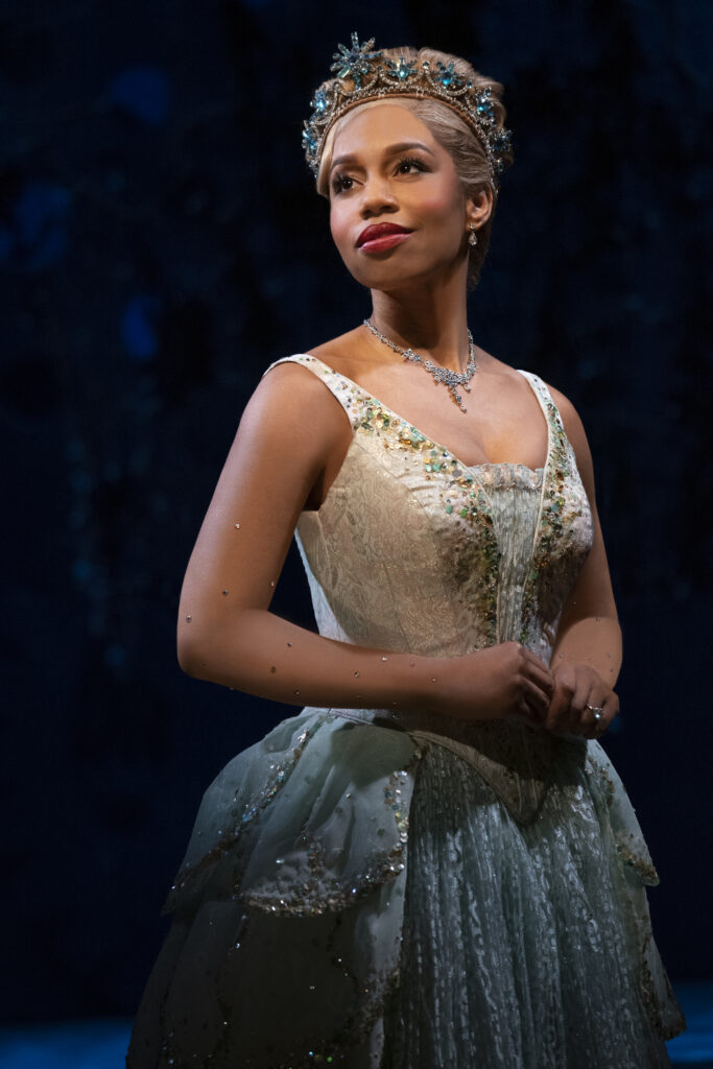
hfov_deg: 11.6
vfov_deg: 17.3
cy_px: 534
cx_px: 356
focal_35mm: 118
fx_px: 3504
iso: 4000
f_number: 4
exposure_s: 1/250
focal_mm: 118
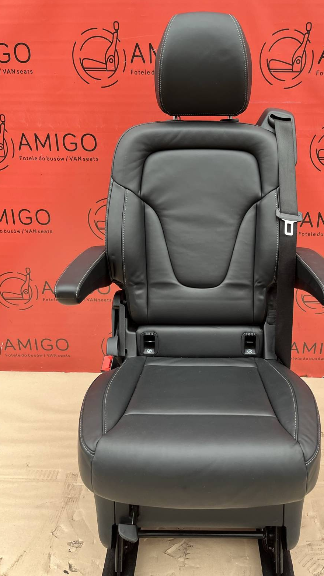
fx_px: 443
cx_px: 199
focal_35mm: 29
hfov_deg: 39.9
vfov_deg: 66.1
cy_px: 287
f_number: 1.6
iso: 125
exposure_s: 1/112
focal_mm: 5.1
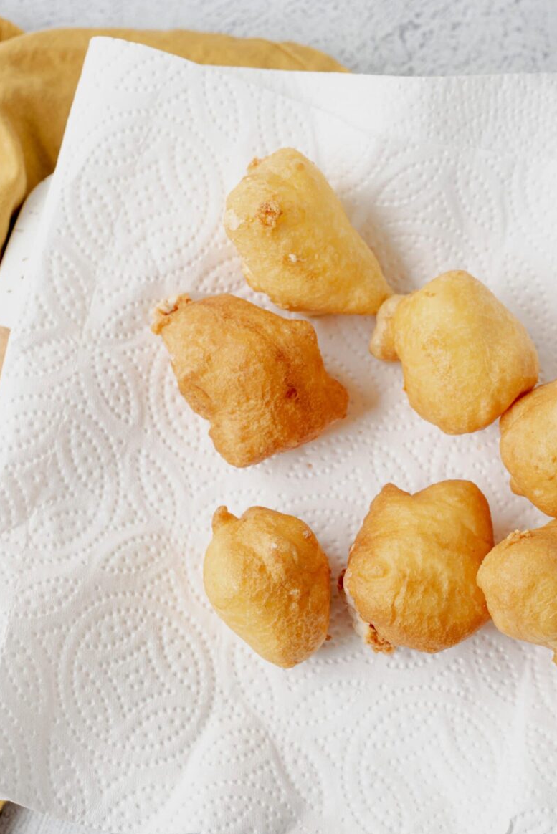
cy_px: 465
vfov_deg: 30.5
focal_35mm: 66
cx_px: 306
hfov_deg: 20.6
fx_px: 1530
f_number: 7.1
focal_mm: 50
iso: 400
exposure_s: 1/5
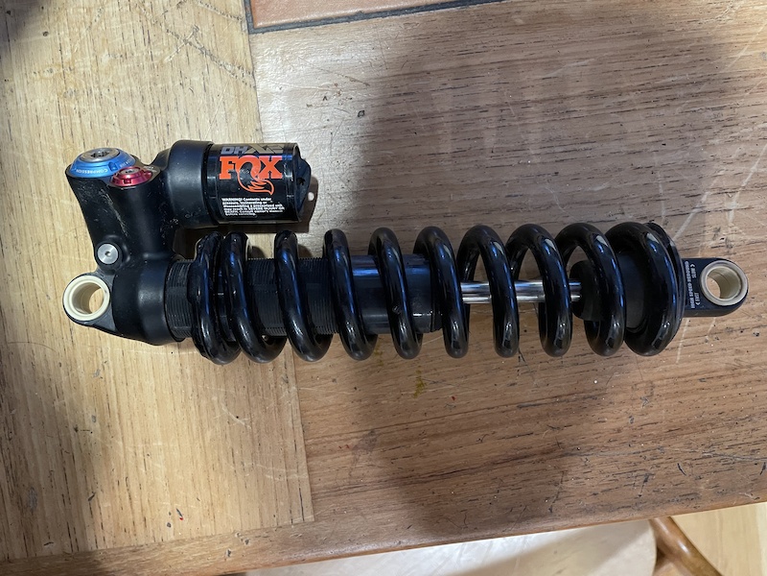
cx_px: 384
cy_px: 288
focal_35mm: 26
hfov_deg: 67.3
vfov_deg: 53.1
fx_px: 576
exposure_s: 1/40
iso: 400
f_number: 1.6
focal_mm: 4.2
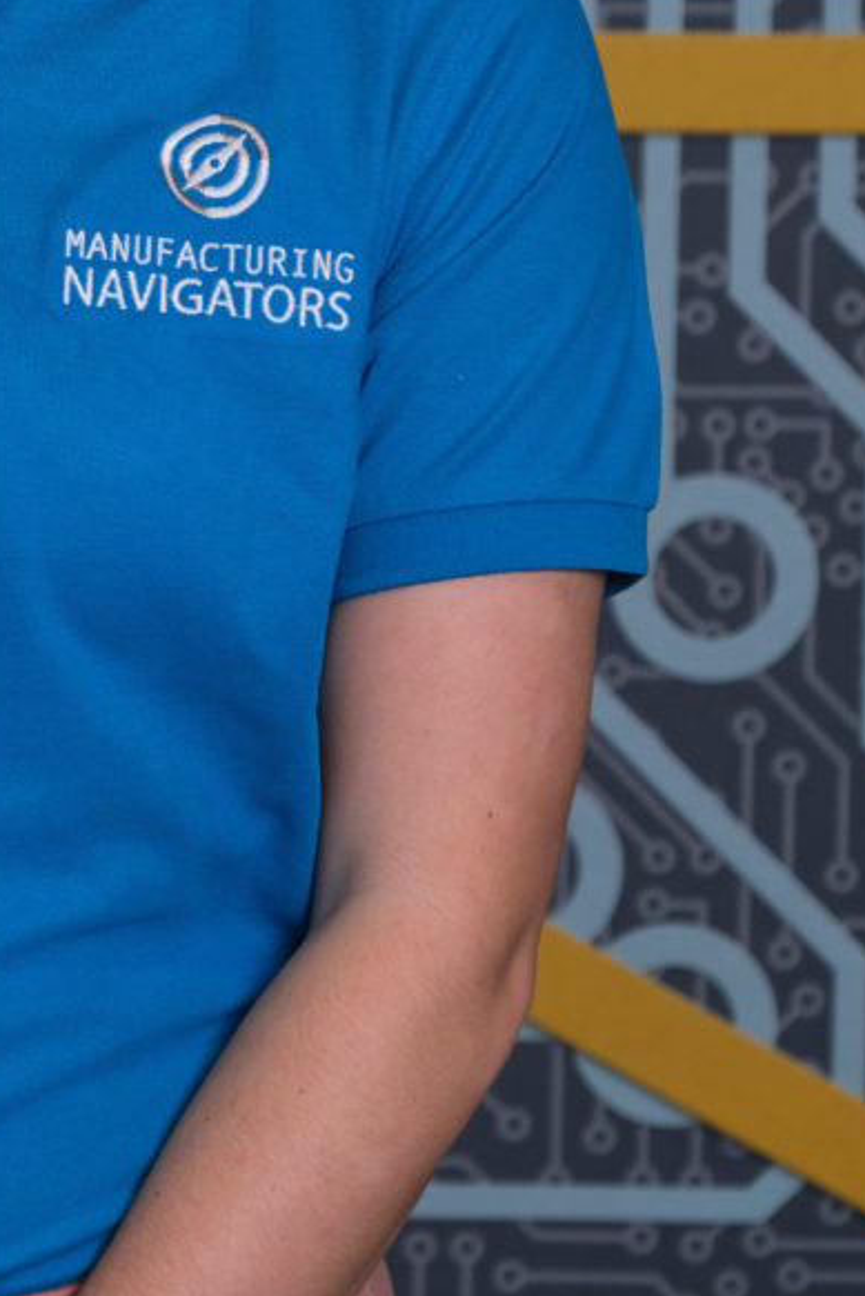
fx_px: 6447
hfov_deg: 7.6
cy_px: 389
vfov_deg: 11.5
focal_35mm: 179
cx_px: -185
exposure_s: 1/125
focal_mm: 47
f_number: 4
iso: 320
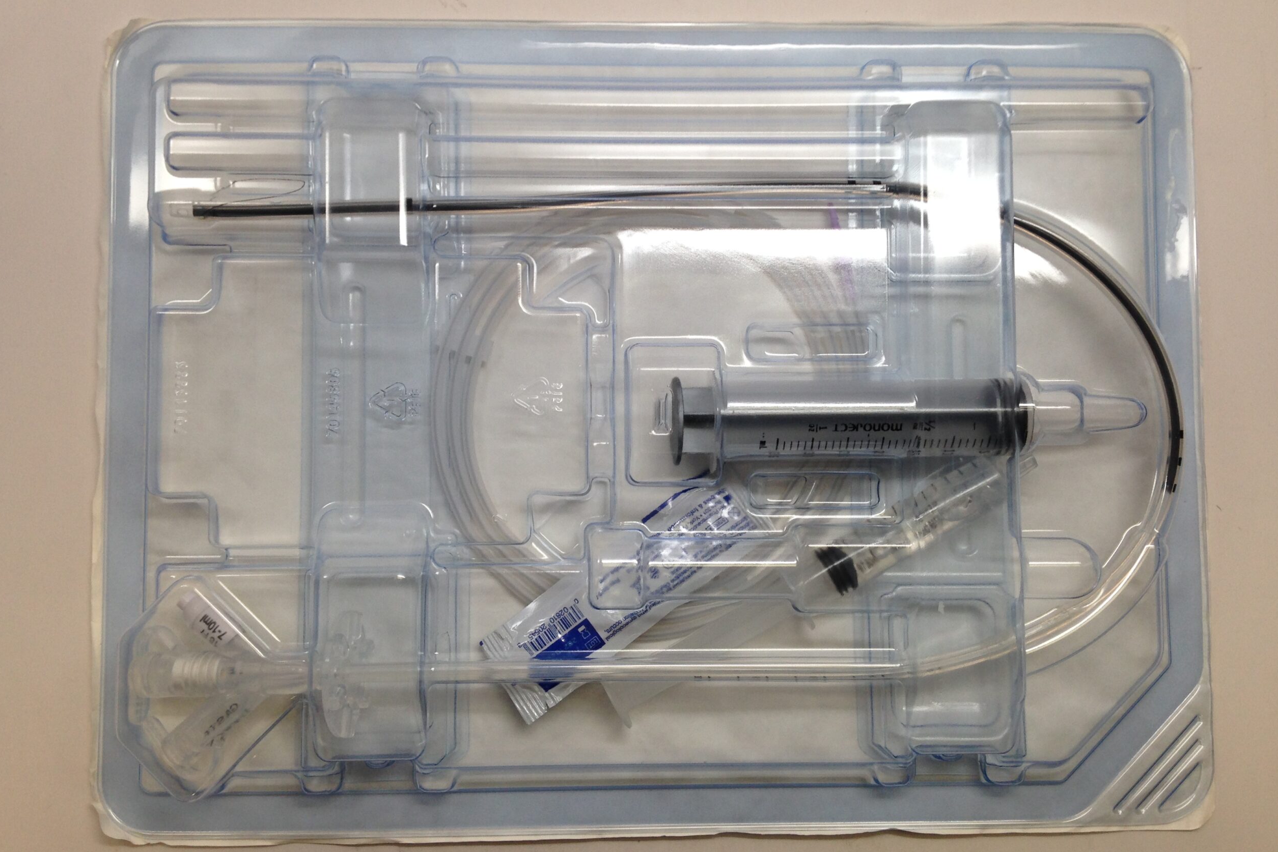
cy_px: 415
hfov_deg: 54.4
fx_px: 1243
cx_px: 641
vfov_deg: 37.9
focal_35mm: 35
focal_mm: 4.12
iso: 50
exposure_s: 1/60
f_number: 2.4
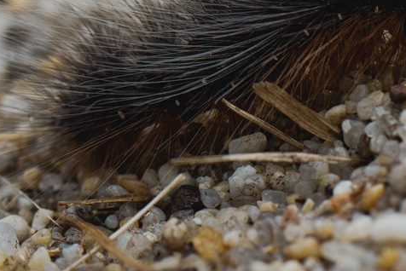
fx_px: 4028
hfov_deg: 5.8
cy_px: 63
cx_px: 258
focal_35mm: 357
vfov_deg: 3.9
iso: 500
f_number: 8
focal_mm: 105
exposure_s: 1/320
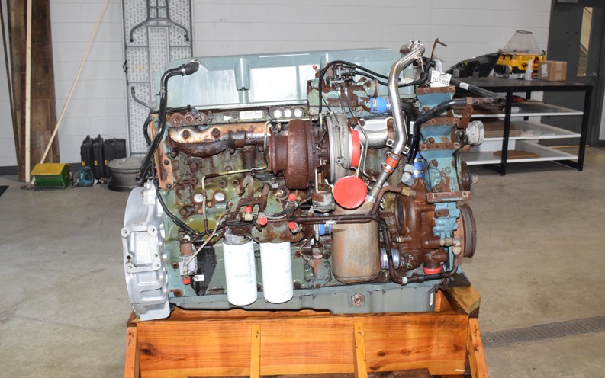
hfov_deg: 54.6
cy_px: 190
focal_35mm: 36
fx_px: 586
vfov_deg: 35.8
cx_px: 304
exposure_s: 1/60
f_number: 7.1
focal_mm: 23
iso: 3200
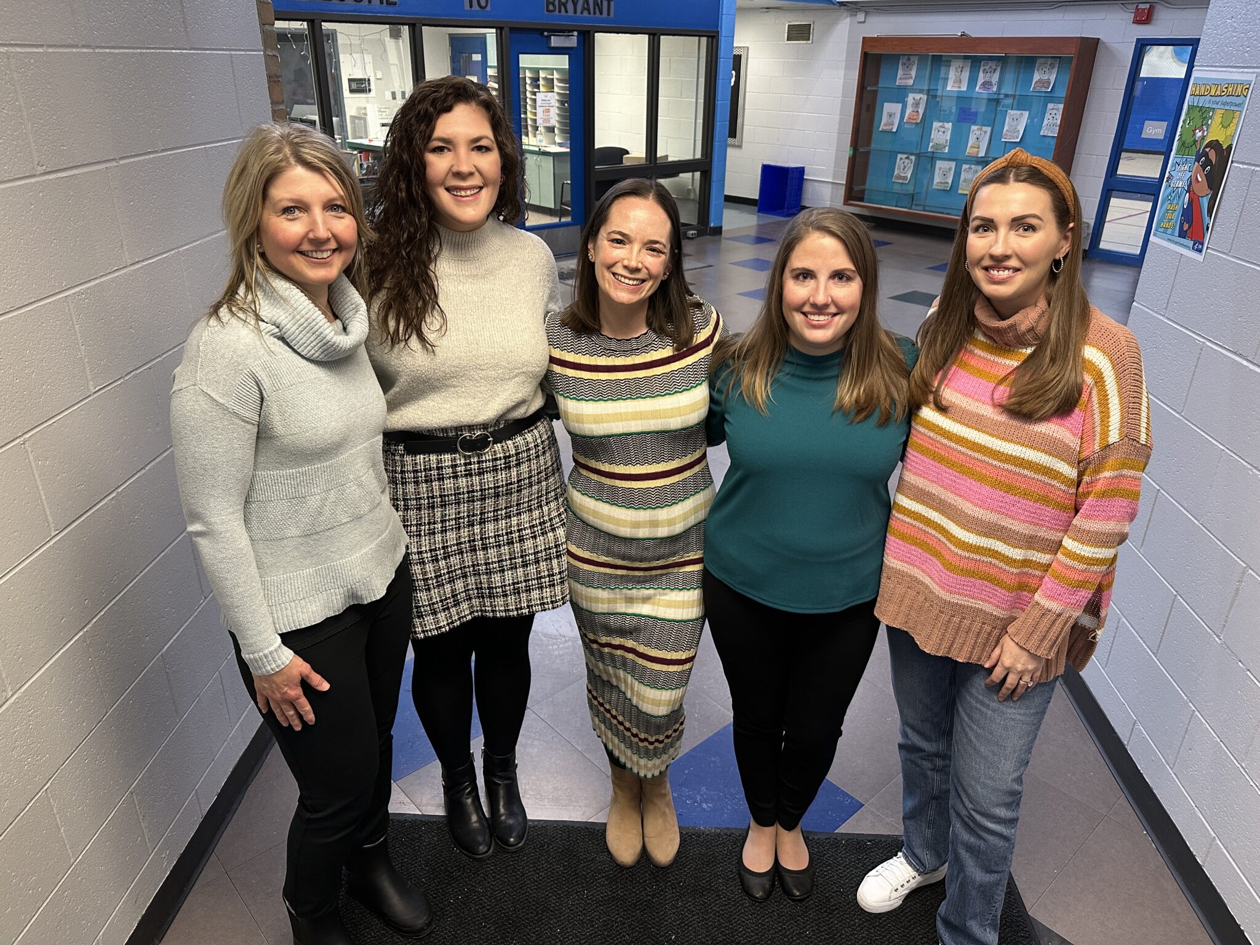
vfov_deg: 56.8
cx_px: 630
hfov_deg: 71.6
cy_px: 472
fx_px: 874
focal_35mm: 24
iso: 250
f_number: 1.78
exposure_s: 1/58
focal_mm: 6.86
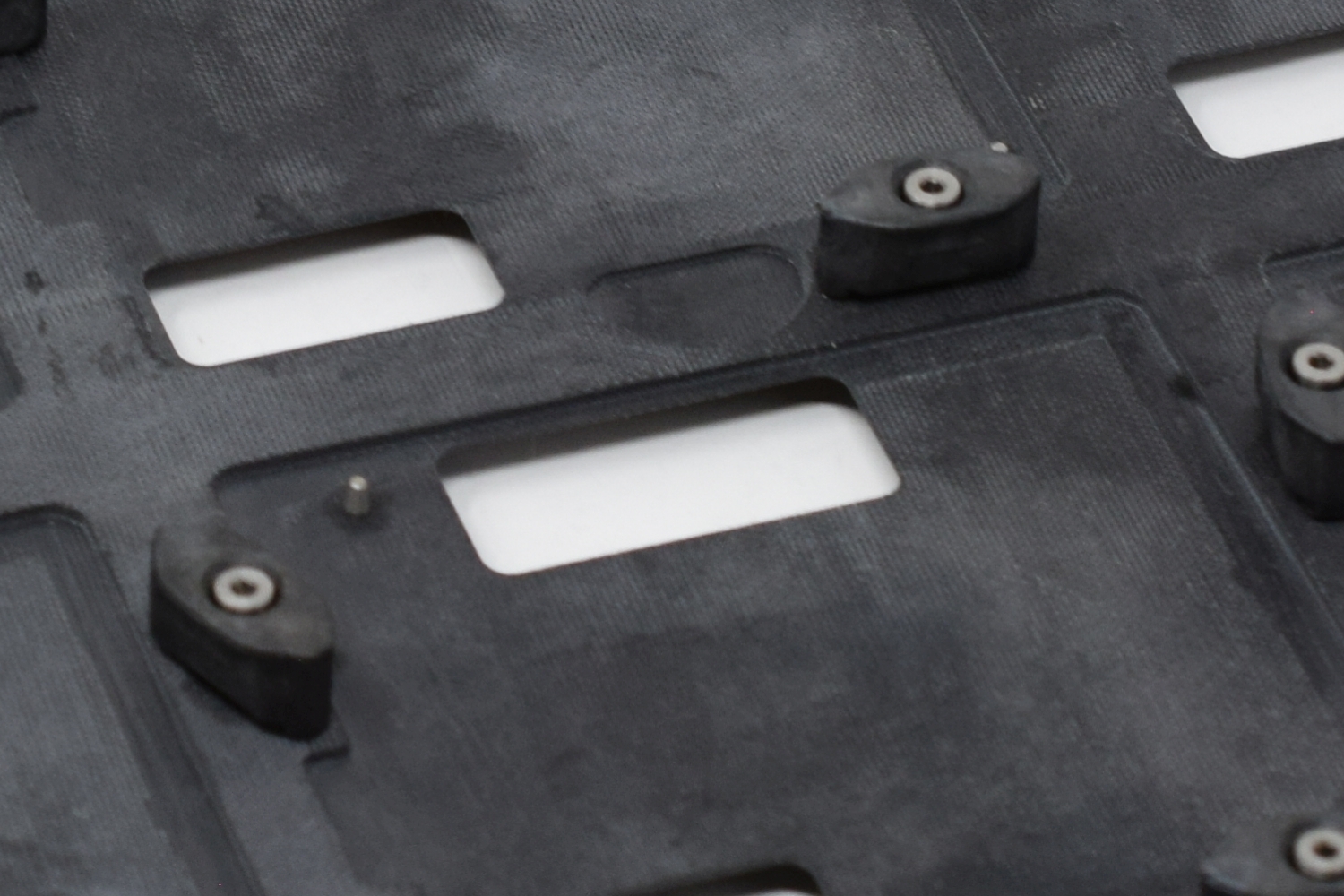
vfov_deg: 22.6
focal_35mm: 60
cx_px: 672
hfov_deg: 33.4
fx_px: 2240
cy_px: 448
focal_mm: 40
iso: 400
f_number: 5.6
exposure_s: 1/125
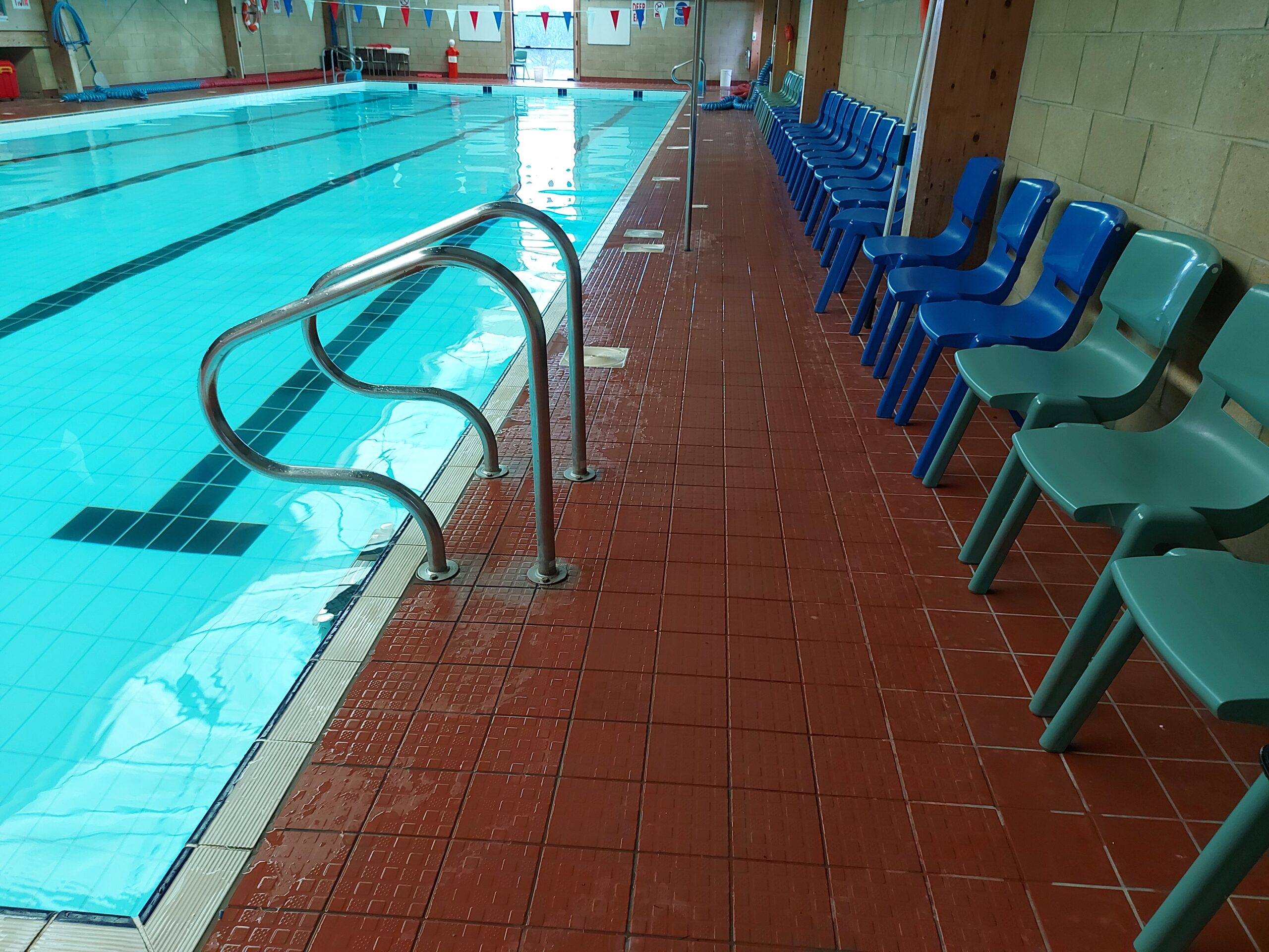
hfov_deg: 71.6
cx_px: 634
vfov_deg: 56.8
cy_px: 476
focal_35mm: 24
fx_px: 880
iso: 160
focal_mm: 5.23
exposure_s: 1/33
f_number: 1.8
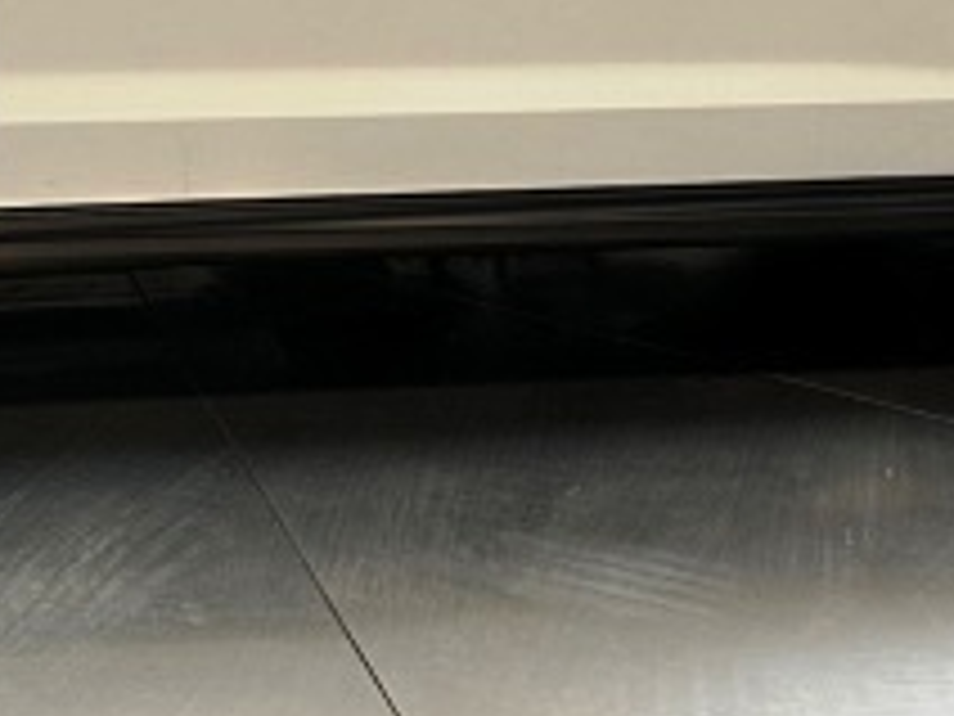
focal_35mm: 116
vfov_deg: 12.8
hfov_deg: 16.5
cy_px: 239
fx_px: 3197
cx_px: -54
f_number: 1.78
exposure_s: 1/60
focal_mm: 6.86
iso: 200
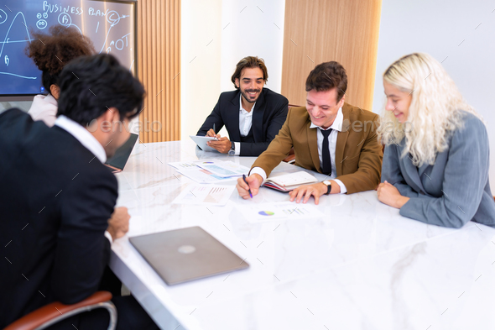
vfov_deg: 37.8
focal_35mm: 35
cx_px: 248
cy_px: 165
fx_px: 481
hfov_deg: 54.4
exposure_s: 1/160
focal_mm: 35
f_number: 1.4
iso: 100
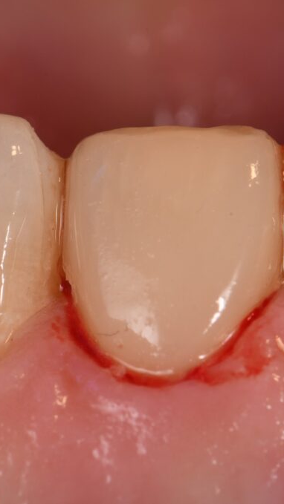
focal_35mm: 248
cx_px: 147
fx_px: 3320
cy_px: 252
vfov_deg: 8.7
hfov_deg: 4.9
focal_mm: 105
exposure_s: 1/160
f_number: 32
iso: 200
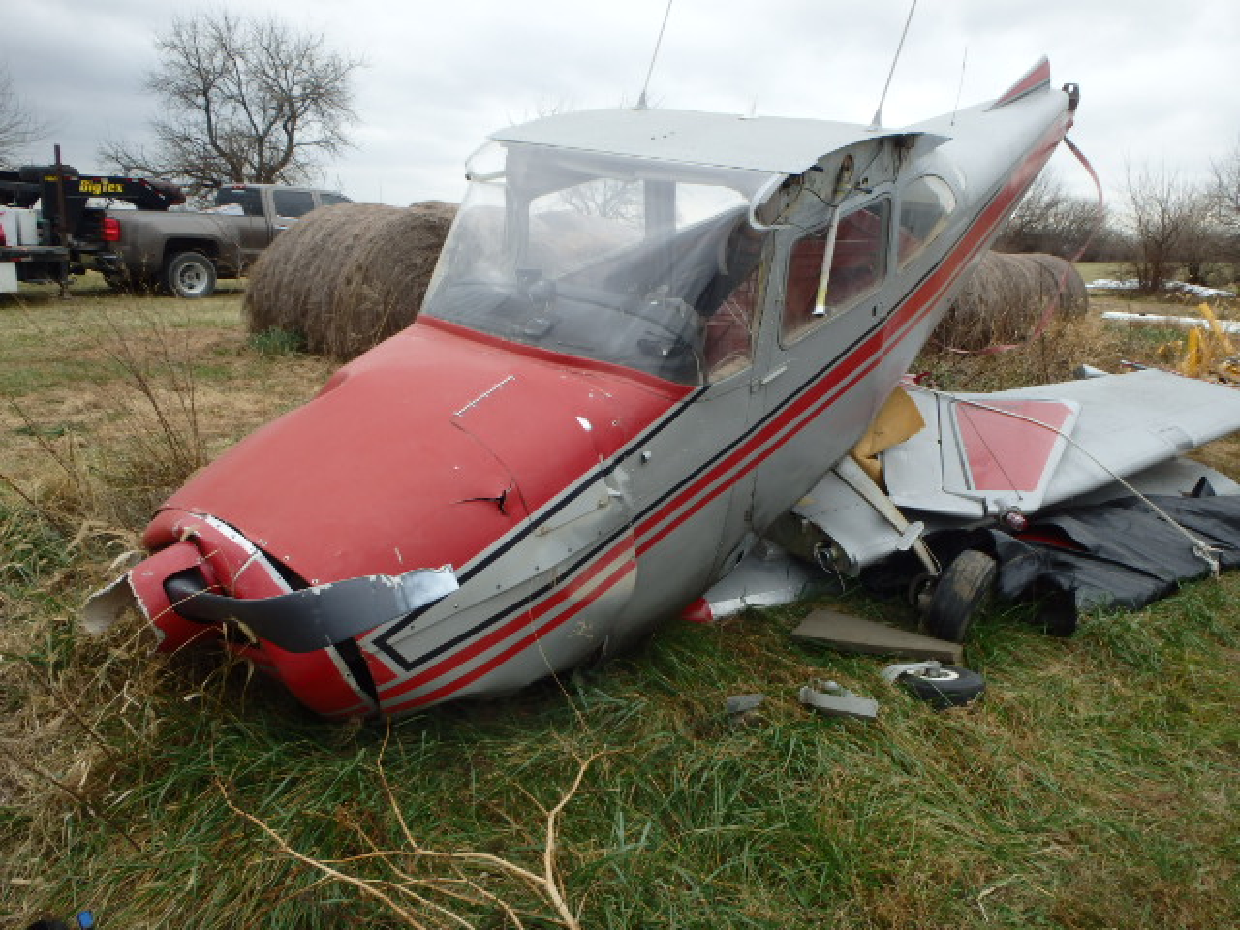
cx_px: 620
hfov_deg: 63.4
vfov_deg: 49.7
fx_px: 1003
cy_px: 465
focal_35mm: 28
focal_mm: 5
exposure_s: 1/125
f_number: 3.9
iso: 125
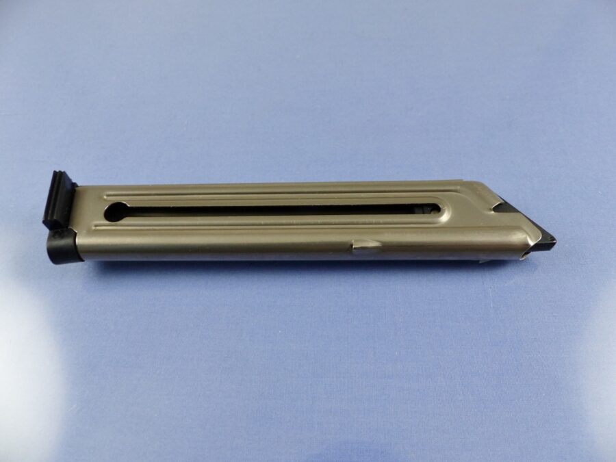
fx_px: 445
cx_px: 308
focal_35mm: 25
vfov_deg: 54.9
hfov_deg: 69.4
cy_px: 231
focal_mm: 4.5
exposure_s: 1/60
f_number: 2.8
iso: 160
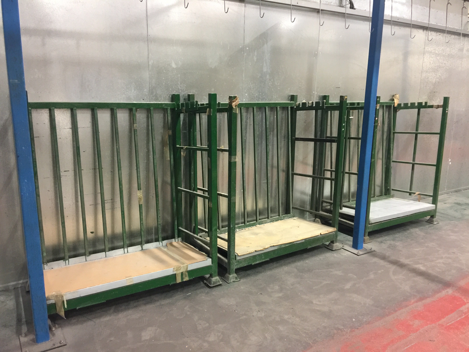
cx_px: 234
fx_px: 393
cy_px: 176
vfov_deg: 48.2
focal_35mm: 29
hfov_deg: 61.7
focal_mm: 4.15
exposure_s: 1/10
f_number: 2.2
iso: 125
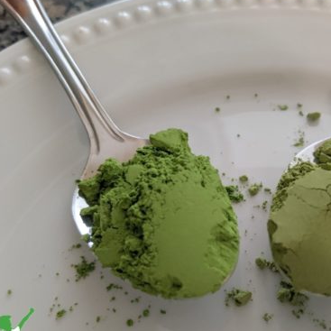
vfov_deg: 42.7
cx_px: 234
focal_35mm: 39
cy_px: 191
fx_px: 422
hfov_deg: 41.9
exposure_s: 1/120
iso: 400
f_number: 1.8
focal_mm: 4.44
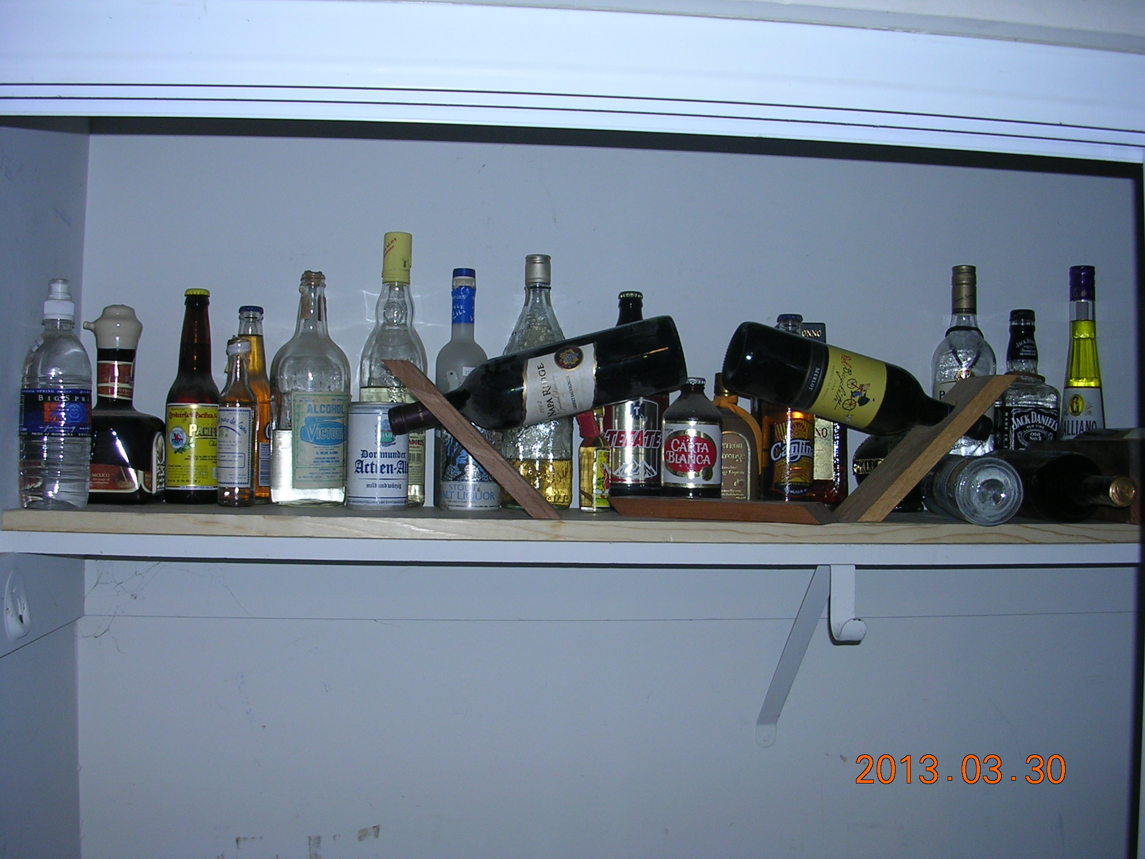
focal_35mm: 38
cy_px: 430
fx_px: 1257
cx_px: 572
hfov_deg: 49.0
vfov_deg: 37.7
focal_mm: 5.8
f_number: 2.8
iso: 50
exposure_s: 1/60.1
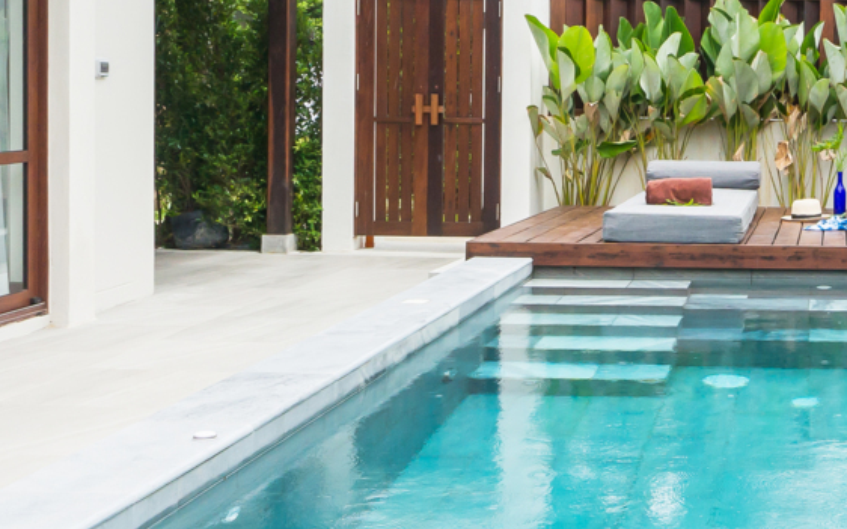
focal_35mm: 58
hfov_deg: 32.6
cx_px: 827
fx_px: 1339
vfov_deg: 22.2
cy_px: 150
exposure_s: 1/250
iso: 400
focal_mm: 16
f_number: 11
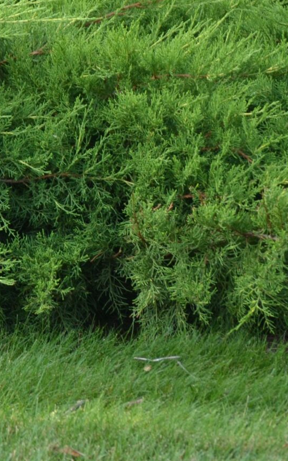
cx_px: -311
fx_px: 5250
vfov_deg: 5.0
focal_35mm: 418
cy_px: 79
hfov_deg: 3.1
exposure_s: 1/125
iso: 160
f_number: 5.6
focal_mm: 92
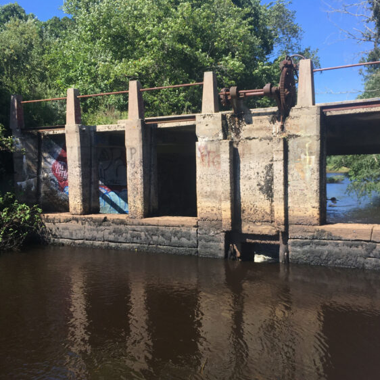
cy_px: 191
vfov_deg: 47.2
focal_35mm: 35
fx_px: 435
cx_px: 211
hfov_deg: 47.1
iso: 25
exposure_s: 1/1131
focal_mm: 4.15
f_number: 2.2
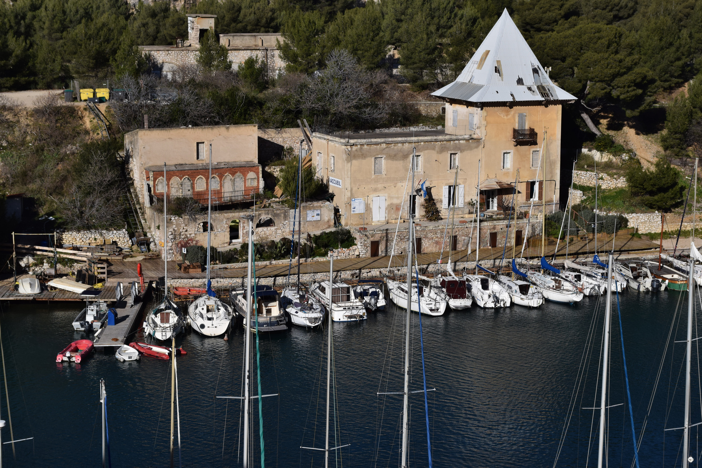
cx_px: 351
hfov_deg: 28.1
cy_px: 234
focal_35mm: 72
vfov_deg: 18.9
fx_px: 1404
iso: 400
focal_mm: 48
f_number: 14
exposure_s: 1/800
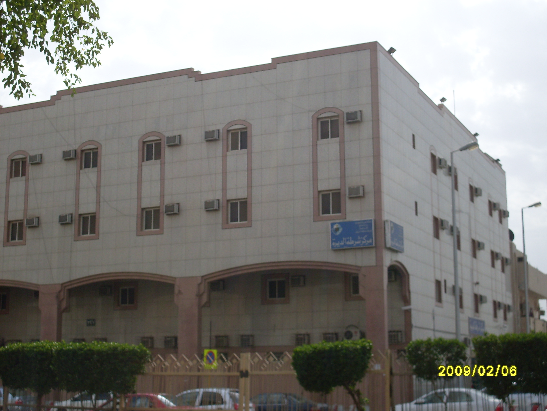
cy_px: 206
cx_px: 274
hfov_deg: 27.4
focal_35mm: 71
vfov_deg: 20.7
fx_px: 1122
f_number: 3.7
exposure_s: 1/1000
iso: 80
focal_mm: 11.7
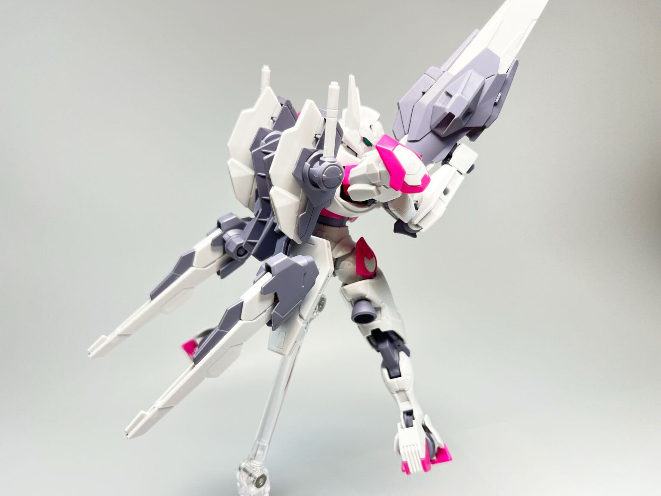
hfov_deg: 67.3
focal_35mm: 26
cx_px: 330
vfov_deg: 53.1
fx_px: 496
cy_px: 248
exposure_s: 1/122
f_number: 1.6
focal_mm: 5.1
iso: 100
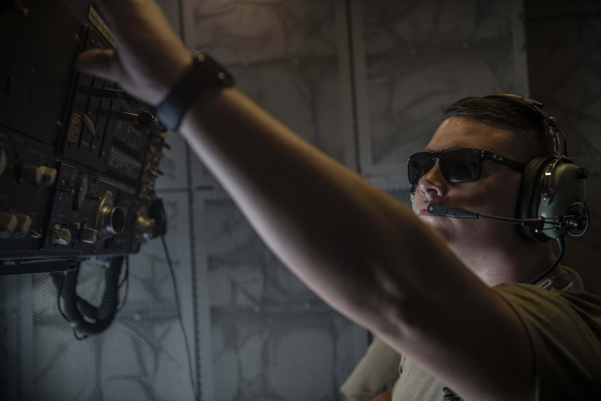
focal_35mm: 48
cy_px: 200
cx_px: 300
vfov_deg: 28.1
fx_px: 801
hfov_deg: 41.1
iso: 160
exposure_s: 1/100
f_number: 3.2
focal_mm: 48
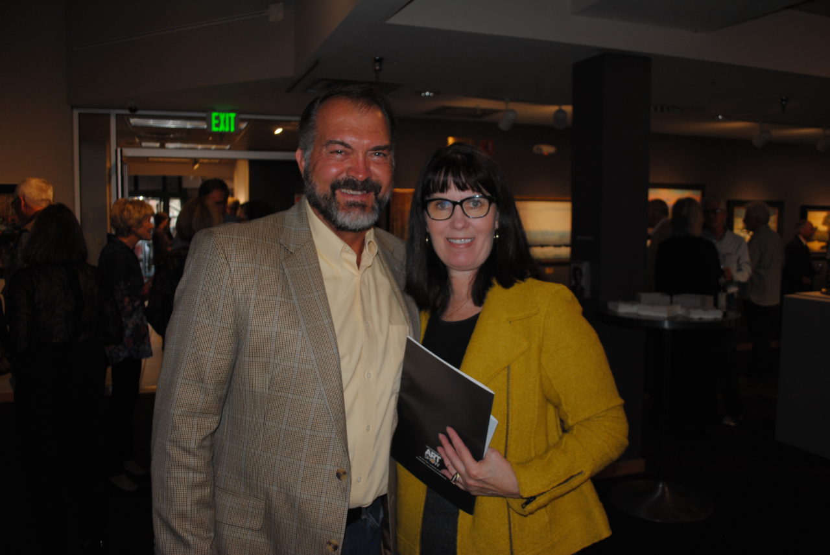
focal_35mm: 30
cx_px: 415
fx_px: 693
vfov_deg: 43.7
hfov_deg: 61.9
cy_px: 278
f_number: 3.8
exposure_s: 1/60
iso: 200
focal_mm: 20
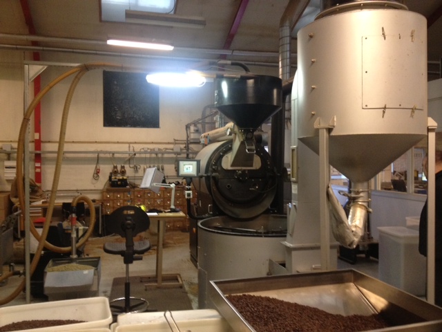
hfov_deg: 52.6
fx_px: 447
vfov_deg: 40.7
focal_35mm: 35
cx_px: 221
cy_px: 166
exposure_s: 1/20
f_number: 2.4
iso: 250
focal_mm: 4.28
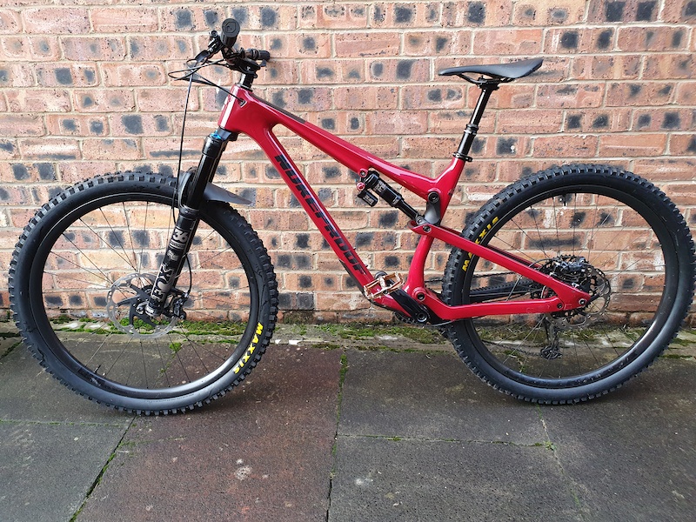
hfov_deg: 67.3
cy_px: 261
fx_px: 523
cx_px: 348
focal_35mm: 26
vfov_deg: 53.1
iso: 160
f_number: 2.4
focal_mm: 4.32
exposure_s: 1/100
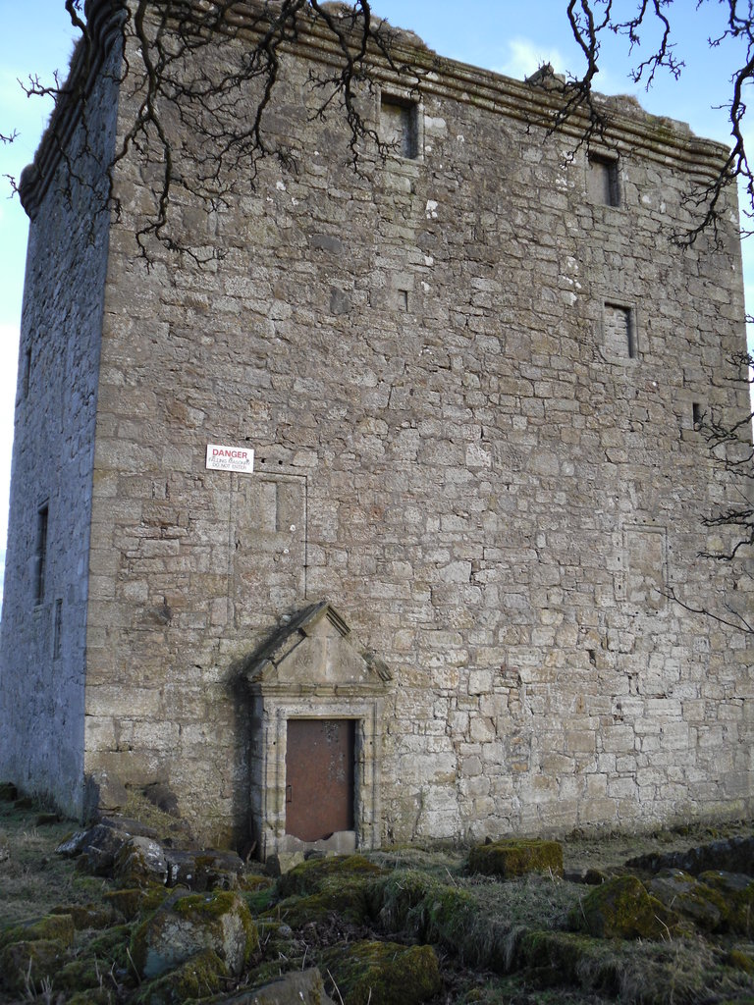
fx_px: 1016
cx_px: 377
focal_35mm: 35
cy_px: 502
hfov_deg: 40.7
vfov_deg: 52.6
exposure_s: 1/90
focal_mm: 6.3
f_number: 3
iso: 100
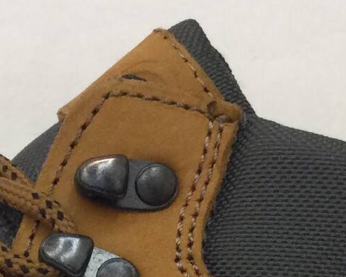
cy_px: 524
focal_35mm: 157
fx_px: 1609
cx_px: -115
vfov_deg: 9.3
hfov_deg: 11.9
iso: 64
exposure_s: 1/33
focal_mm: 3.3
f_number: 2.4
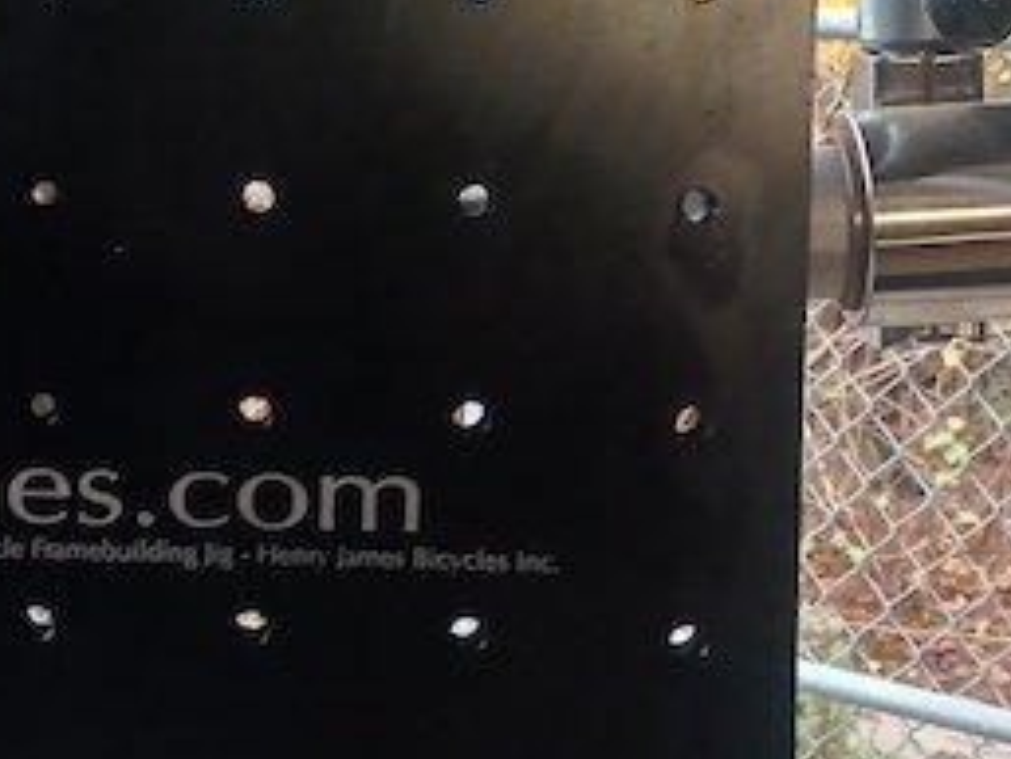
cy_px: 283
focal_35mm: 84
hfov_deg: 22.9
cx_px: 197
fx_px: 2454
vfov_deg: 17.6
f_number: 1.8
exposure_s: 1/60
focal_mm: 4
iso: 80
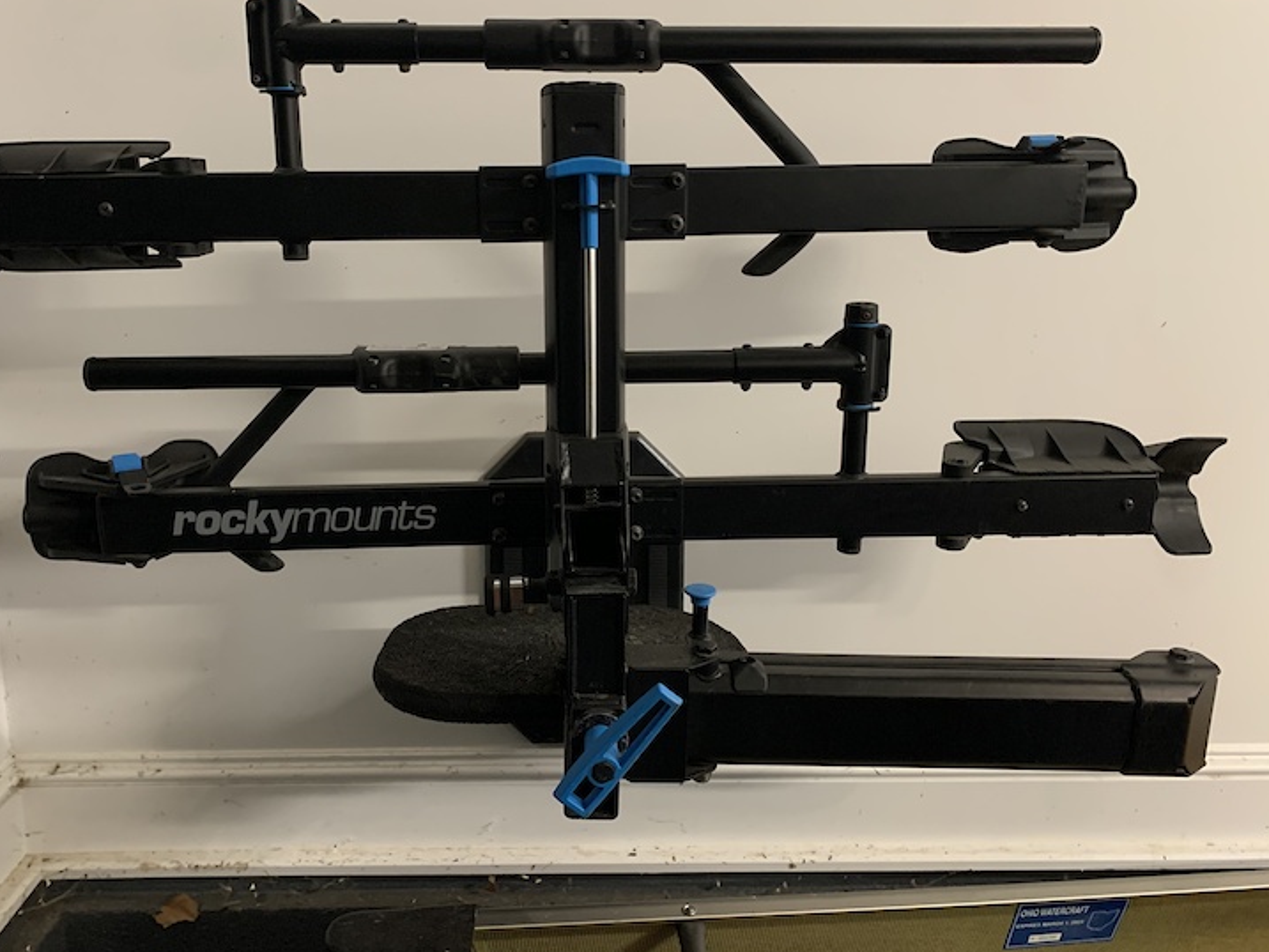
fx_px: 1063
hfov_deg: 61.5
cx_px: 573
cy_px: 434
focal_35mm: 29
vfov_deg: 48.2
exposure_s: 1/30
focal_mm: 4.25
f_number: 1.8
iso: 400
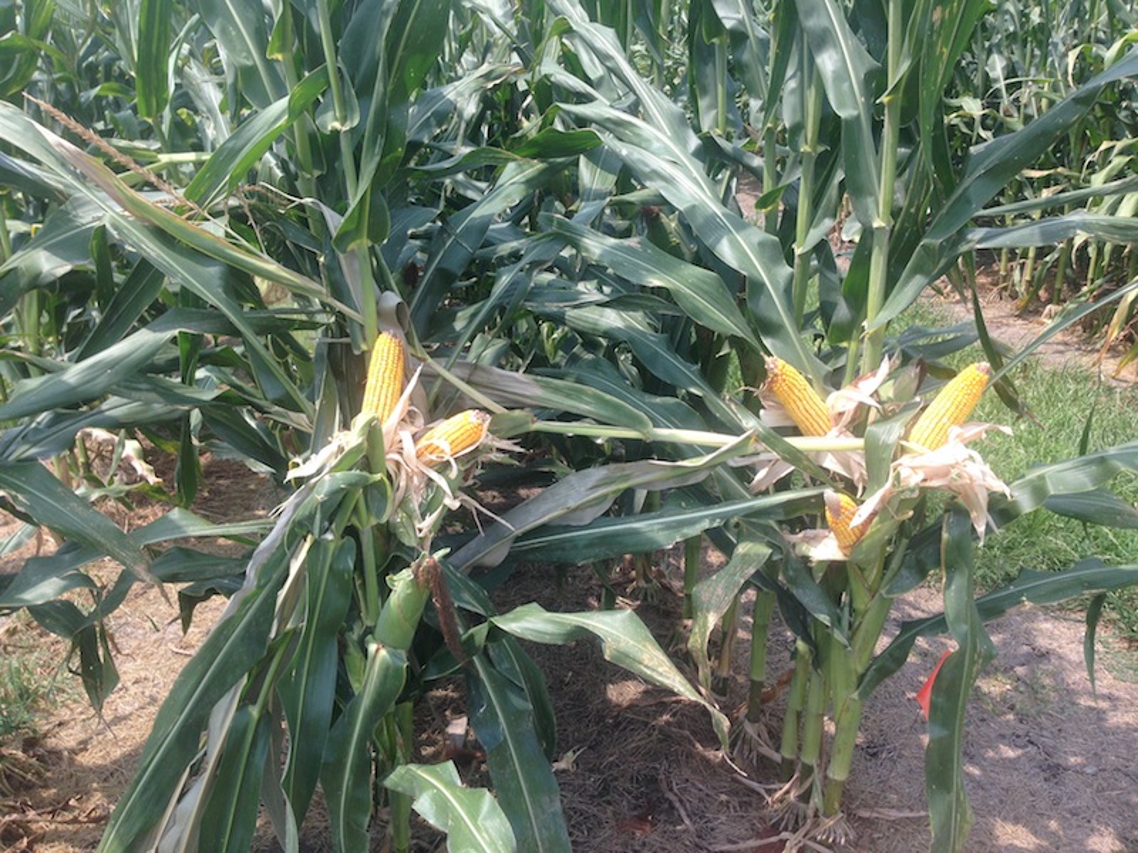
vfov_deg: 42.9
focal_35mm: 33
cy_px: 426
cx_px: 569
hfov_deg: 55.4
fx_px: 1085
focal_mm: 4.12
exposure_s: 1/511
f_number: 2.4
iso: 50
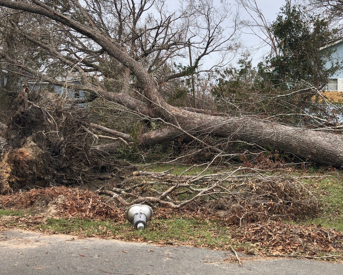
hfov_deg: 44.5
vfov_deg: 36.3
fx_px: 416
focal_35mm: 41
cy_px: 109
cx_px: 212
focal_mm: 3.99
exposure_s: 1/1033
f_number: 1.8
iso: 20
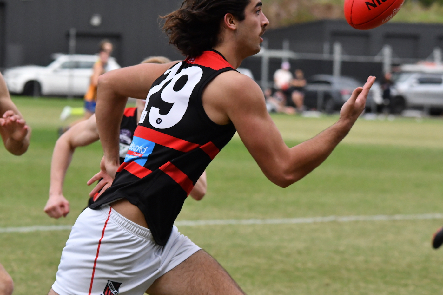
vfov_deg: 4.6
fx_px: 3641
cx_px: 190
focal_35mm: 296
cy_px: 135
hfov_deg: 7.0
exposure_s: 1/2000
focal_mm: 170
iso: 3200
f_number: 8
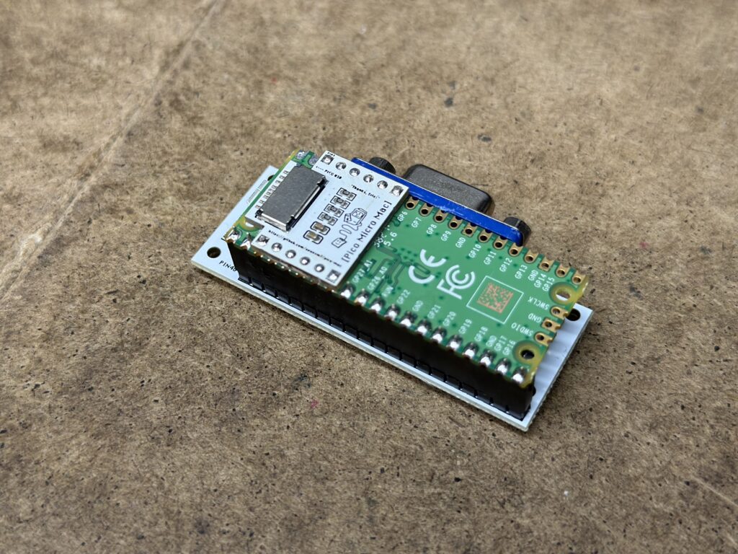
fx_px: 1023
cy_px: 277
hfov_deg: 39.7
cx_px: 369
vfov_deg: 30.3
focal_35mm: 48
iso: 80
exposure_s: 1/191
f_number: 1.78
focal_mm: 6.86
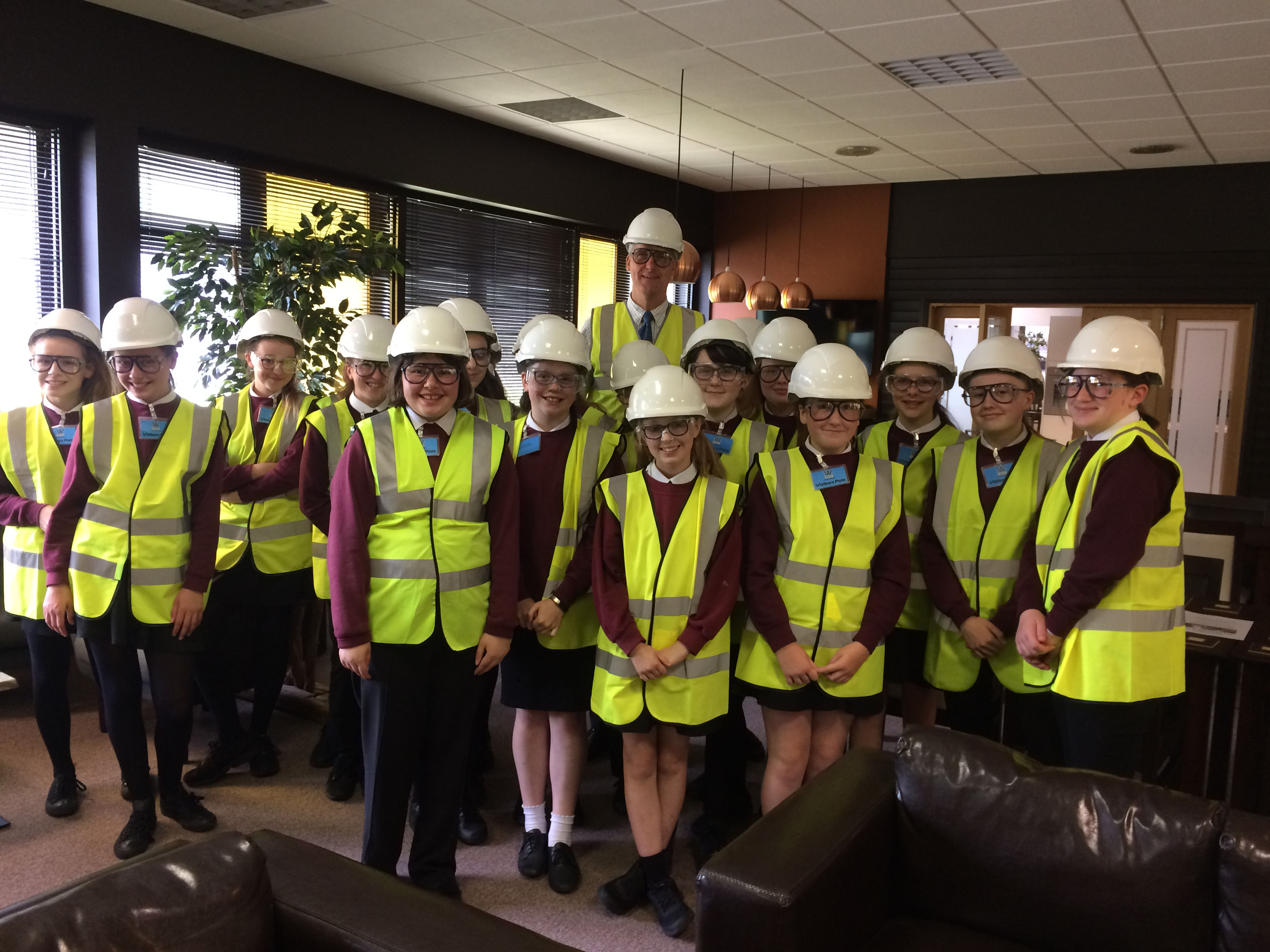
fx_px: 1064
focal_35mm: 29
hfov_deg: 61.7
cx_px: 635
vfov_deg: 48.2
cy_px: 476
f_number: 2.2
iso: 160
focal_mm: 4.15
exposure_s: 1/33
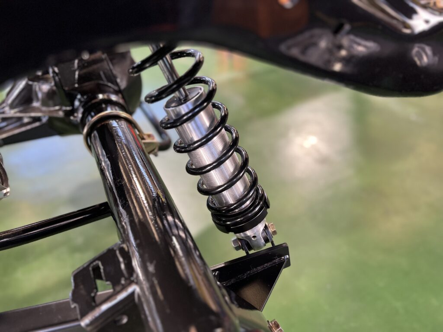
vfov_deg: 53.1
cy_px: 166
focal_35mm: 26
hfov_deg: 67.3
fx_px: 333
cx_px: 222
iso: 200
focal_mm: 5.7
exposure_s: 1/60
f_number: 1.5
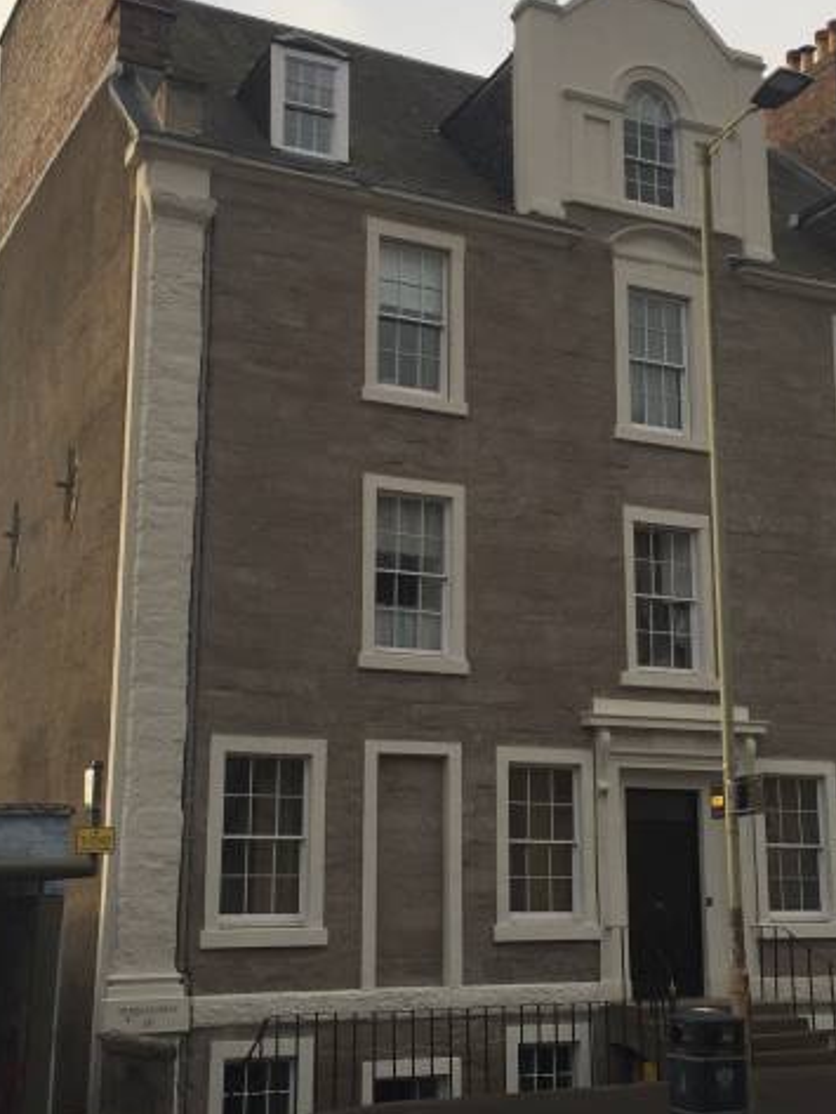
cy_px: 535
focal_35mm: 49
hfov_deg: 29.6
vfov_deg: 38.9
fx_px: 1577
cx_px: 487
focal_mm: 4.15
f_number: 2.2
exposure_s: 1/366
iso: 32
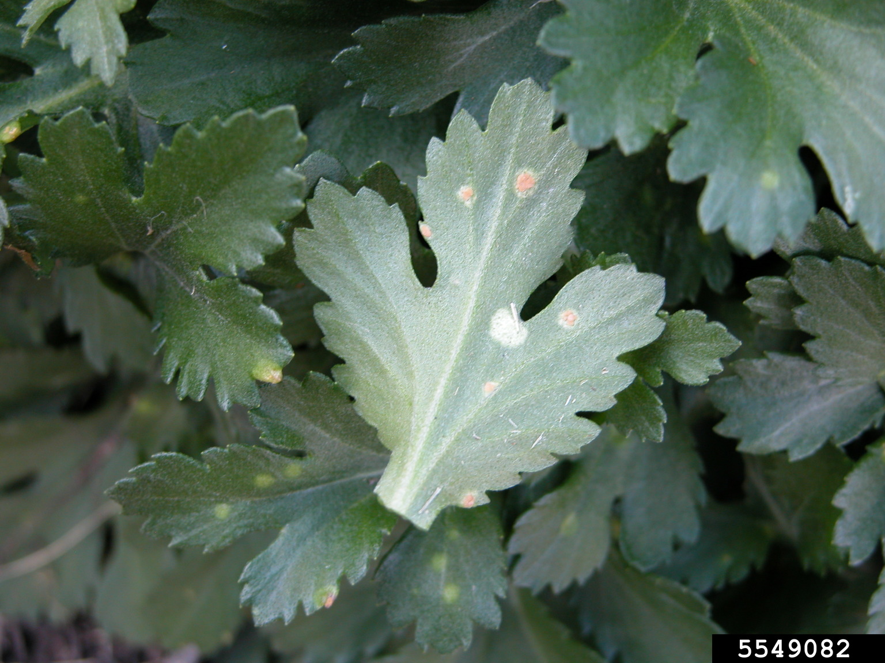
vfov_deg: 17.2
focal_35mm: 86
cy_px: 332
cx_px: 442
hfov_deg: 22.8
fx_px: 2199
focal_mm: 22.3
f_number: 3.5
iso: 100
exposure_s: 1/50.4
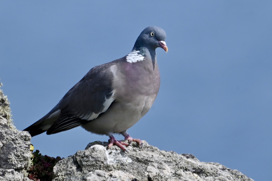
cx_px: 136
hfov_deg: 2.6
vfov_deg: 1.7
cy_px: 90
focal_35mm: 800
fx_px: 6040
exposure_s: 1/500
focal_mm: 800
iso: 320
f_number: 11
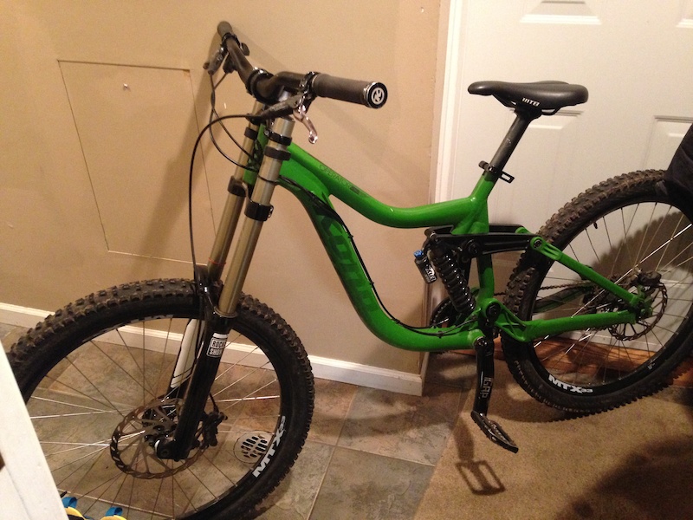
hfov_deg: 55.4
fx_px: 661
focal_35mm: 33
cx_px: 346
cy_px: 260
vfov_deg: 42.9
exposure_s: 1/15
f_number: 2.4
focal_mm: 4.12
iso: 500
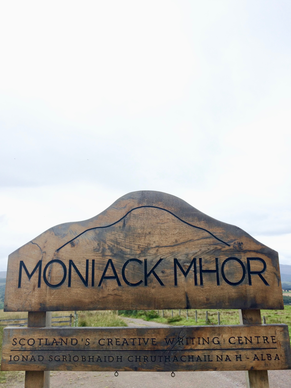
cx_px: 146
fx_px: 325
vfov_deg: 61.7
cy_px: 194
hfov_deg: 48.2
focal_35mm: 29
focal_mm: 4.15
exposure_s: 1/641
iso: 32
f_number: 2.2
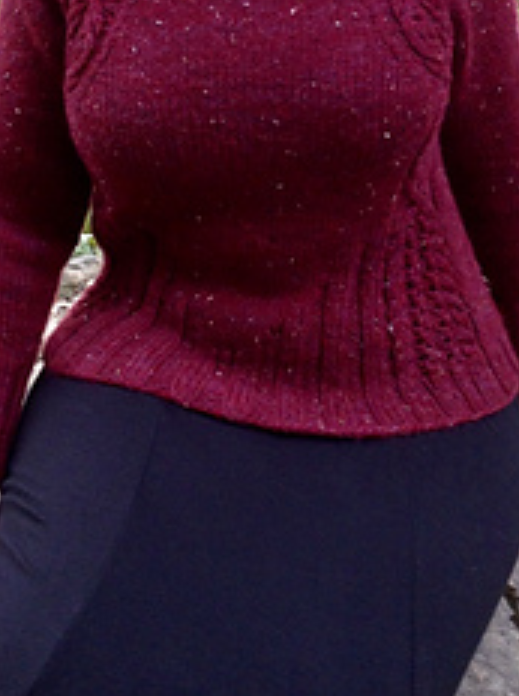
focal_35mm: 71
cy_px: 81
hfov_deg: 20.6
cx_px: 292
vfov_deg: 26.6
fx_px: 1425
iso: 50
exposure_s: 1/120
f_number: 2.4
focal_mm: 3.3
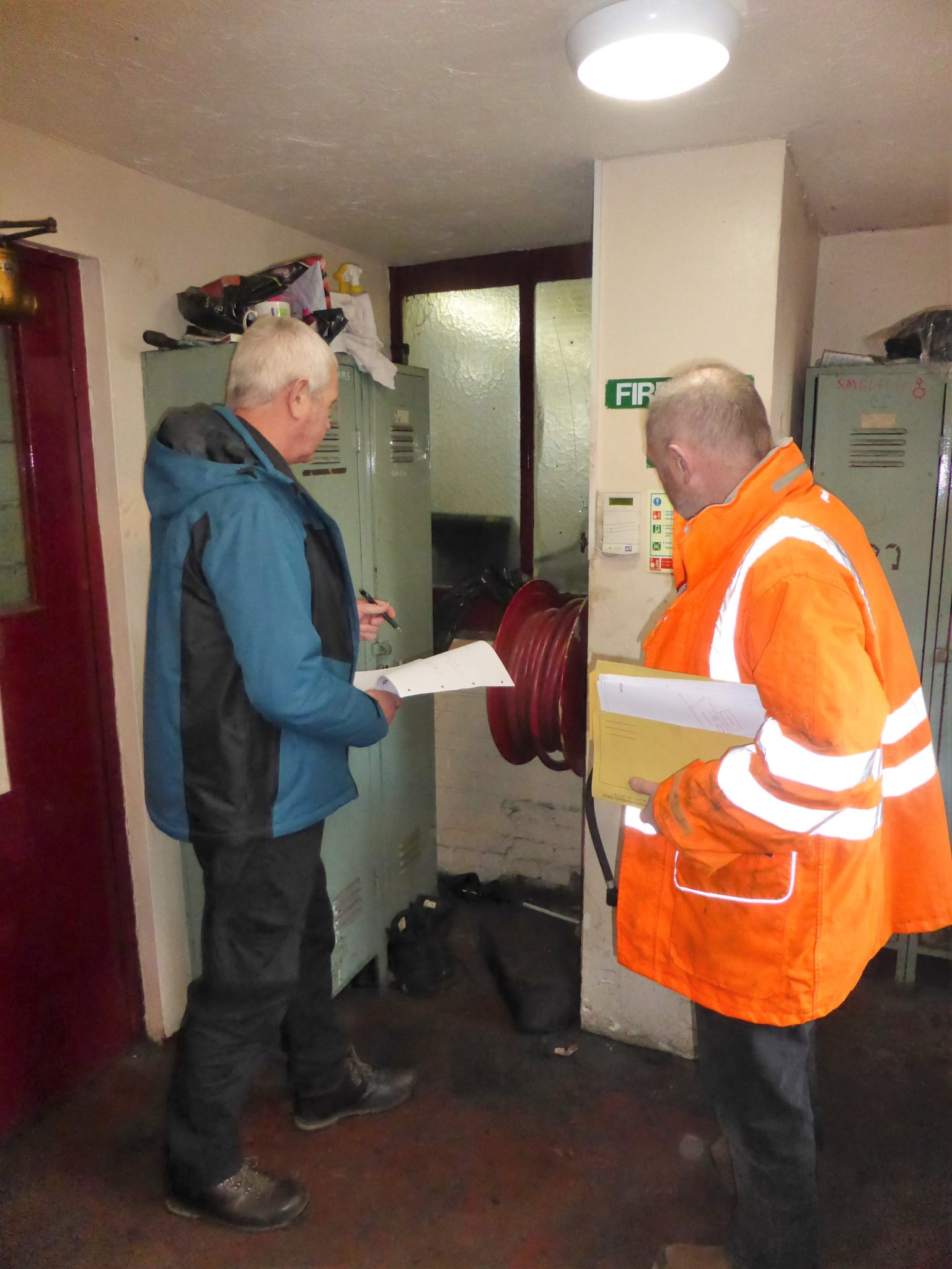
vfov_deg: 71.6
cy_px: 634
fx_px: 880
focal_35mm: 24
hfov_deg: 56.8
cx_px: 476
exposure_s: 1/125
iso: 800
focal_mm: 4.3
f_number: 3.3
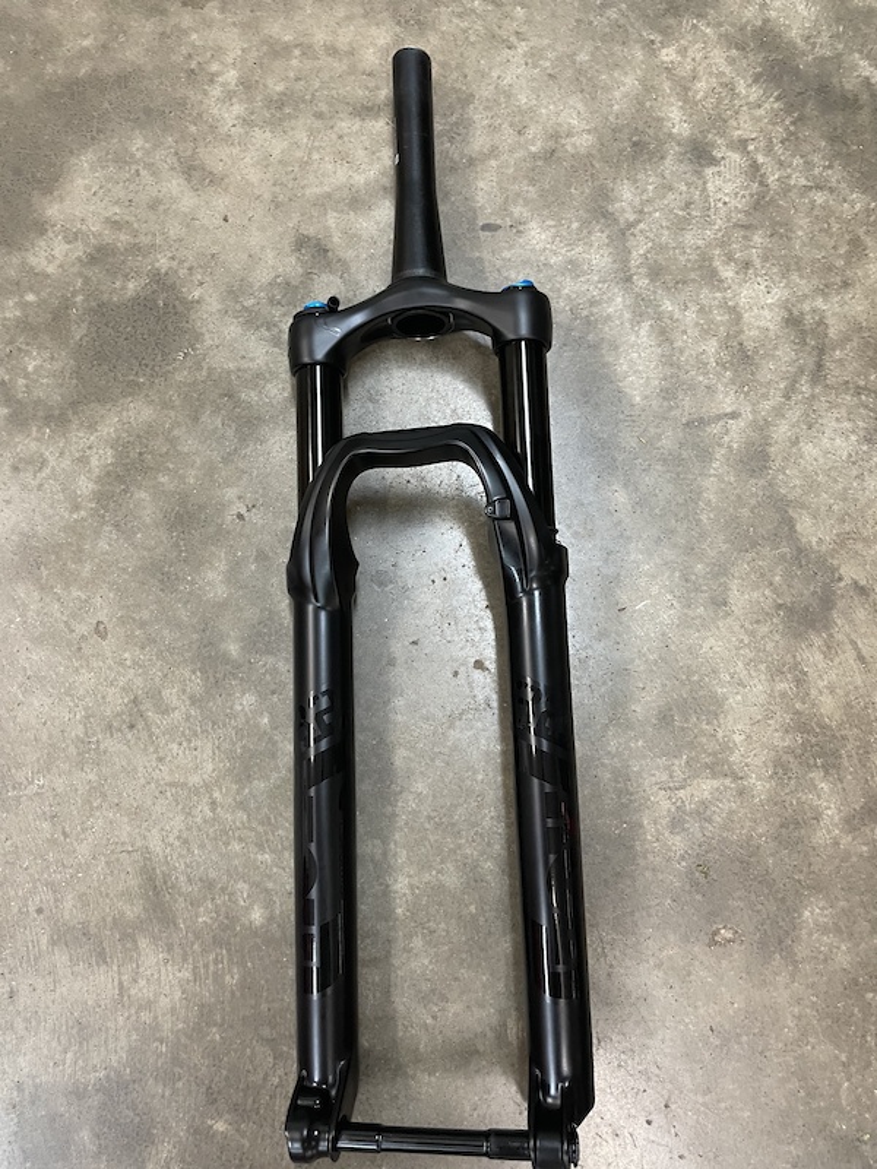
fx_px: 878
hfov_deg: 53.1
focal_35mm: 26
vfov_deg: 67.3
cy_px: 584
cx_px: 438
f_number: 1.6
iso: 200
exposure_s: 1/60
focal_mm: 4.2
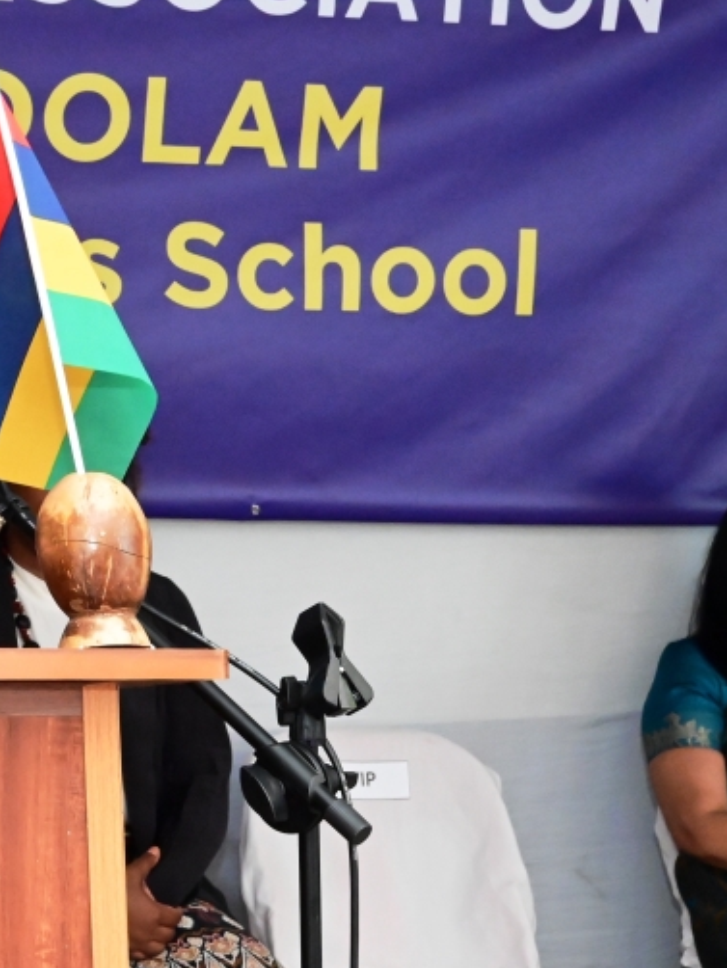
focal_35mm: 102
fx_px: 2854
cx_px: 21
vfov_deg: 19.2
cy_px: 377
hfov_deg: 14.3
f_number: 16
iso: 10000
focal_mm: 52
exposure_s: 1/200
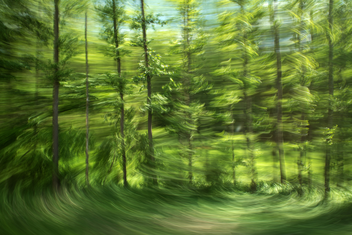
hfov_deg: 65.5
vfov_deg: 46.4
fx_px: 274
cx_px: 176
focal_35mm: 28
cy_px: 118
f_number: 14
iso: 100
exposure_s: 1/10
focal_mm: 28
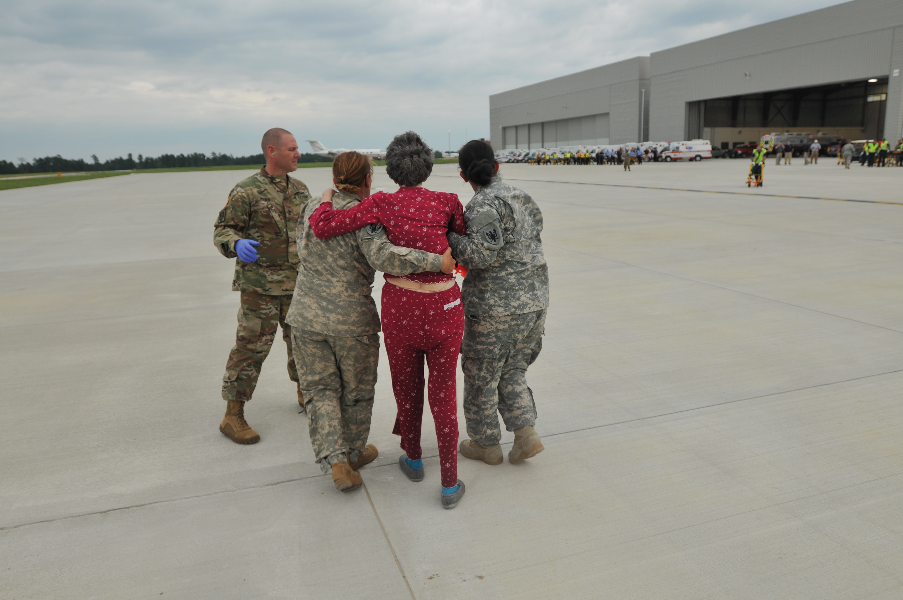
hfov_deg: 70.5
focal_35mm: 26
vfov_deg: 50.3
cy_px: 300
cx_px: 452
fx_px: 639
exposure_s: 1/180
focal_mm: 17
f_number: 9.5
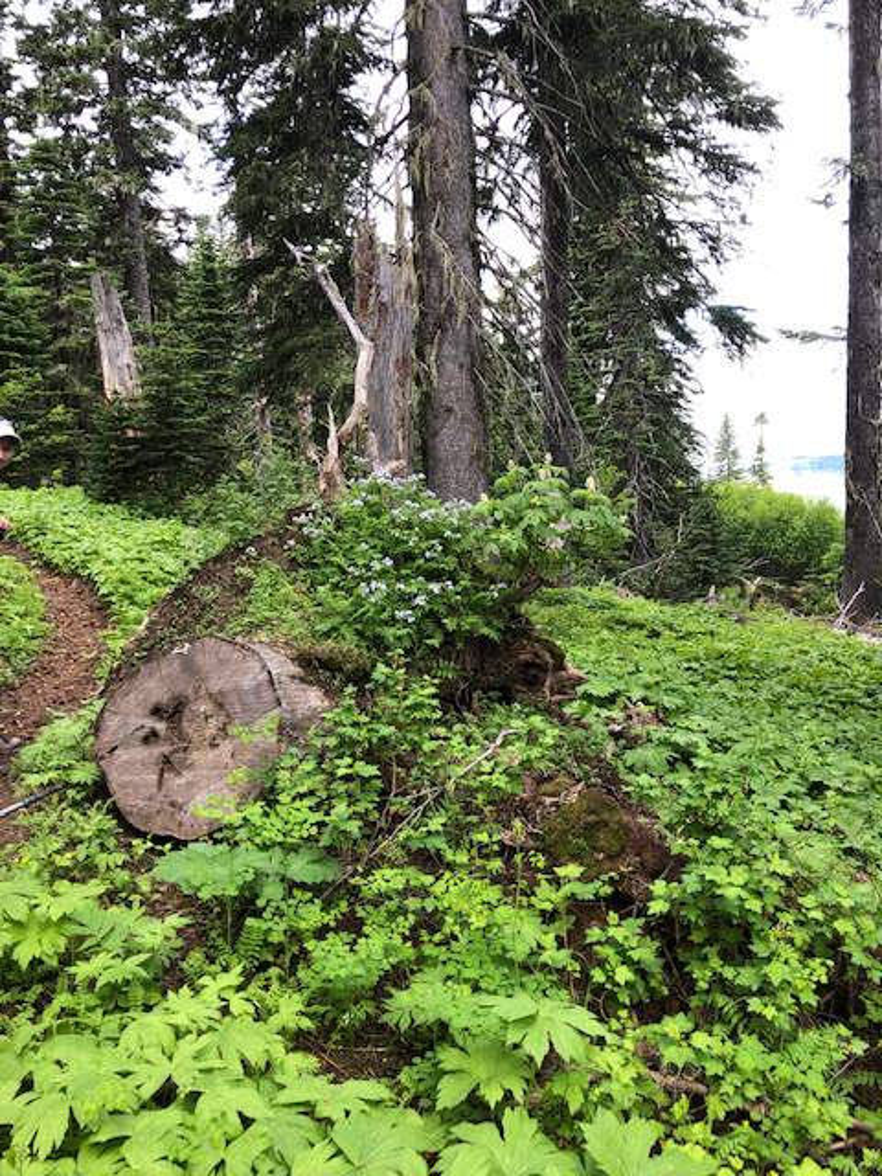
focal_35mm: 28
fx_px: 951
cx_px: 441
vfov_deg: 63.4
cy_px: 588
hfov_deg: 49.7
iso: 20
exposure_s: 1/130
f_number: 1.8
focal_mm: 3.99
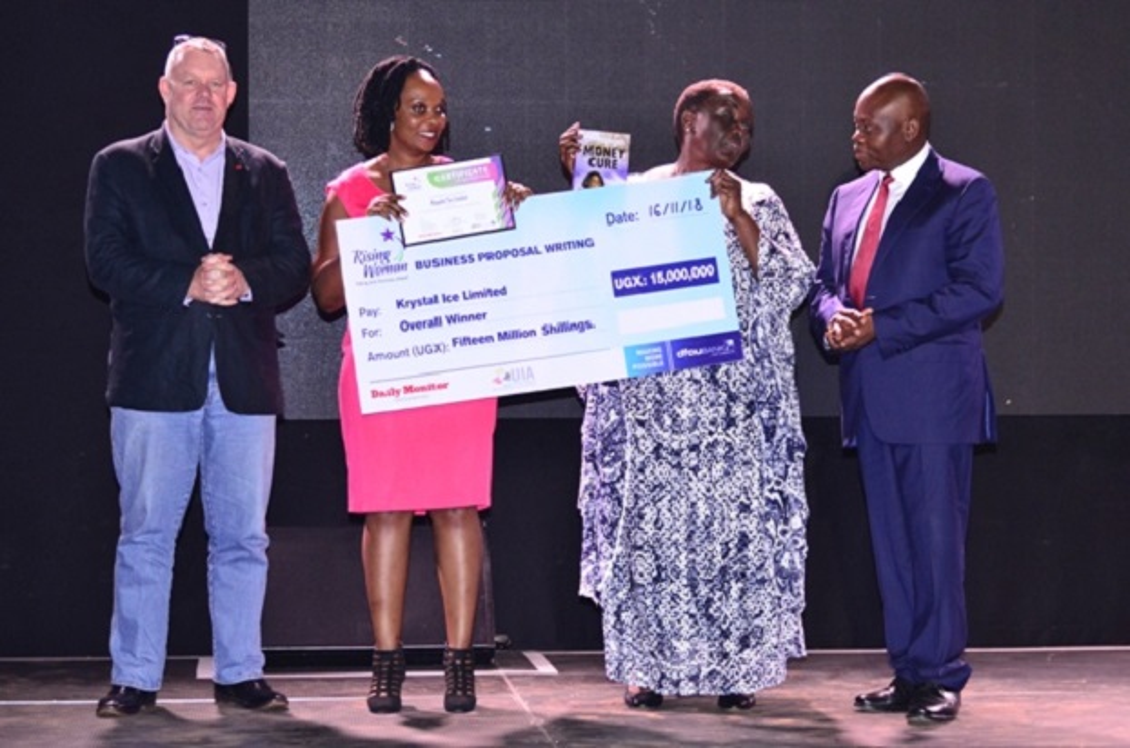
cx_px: 565
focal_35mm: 105
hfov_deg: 19.5
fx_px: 3289
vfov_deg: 13.0
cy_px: 374
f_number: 5.6
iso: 1600
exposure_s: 1/160
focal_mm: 70
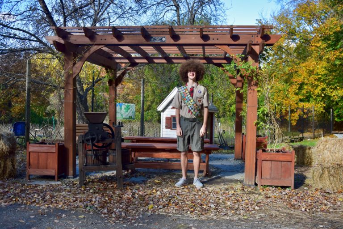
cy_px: 114
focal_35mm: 33
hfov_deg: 57.2
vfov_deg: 40.0
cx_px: 172
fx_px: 314
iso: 360
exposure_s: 1/500
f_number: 11
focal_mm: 22
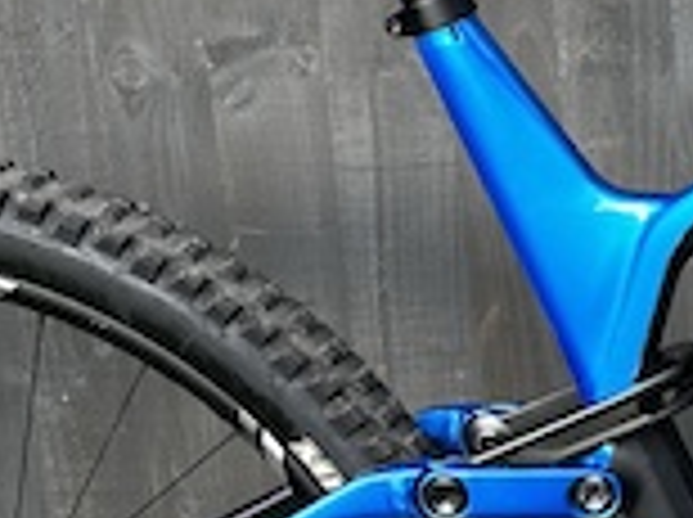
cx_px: 1026
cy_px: 320
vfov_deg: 11.8
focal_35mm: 125
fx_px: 2499
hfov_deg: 14.7
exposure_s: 1/121
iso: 64
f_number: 1.78
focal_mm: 6.86
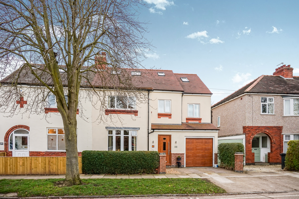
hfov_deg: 73.8
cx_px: 150
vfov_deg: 53.1
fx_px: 199
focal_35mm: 24
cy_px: 100
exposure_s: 1/80
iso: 100
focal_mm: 16
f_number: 5.6
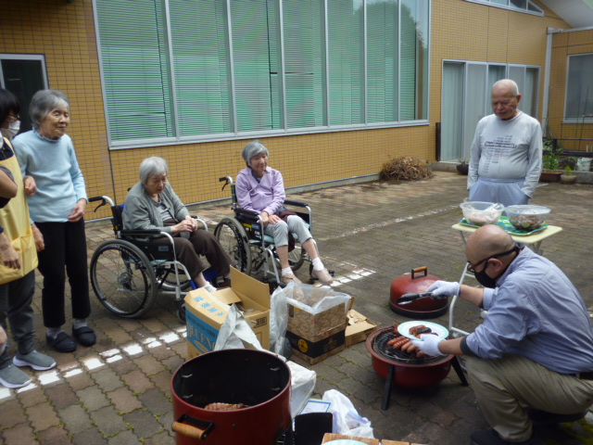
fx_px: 480
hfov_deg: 63.4
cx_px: 296
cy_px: 222
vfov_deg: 49.7
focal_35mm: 28
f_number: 3.1
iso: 100
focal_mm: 5
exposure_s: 1/320
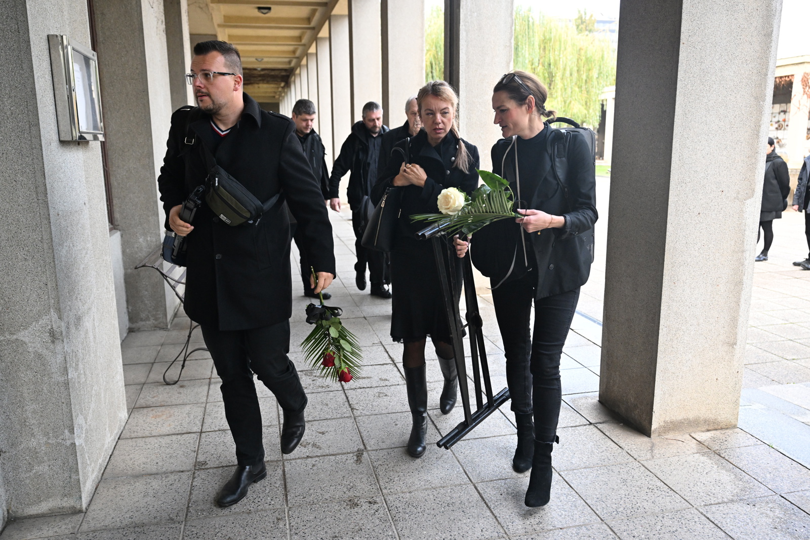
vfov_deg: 44.9
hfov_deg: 63.7
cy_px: 270
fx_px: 652
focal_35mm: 29
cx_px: 405
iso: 3200
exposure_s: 1/800
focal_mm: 29
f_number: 3.5
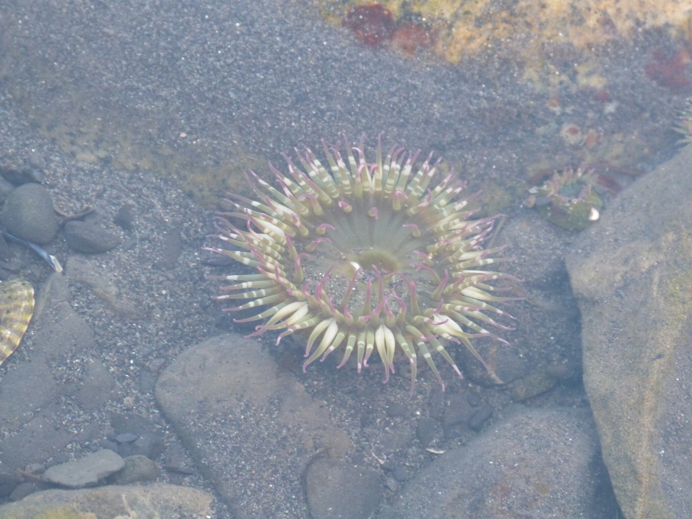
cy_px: 260
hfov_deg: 14.7
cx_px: 346
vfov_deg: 11.1
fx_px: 2679
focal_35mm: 134
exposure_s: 1/50
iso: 400
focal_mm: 24.2
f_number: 3.6
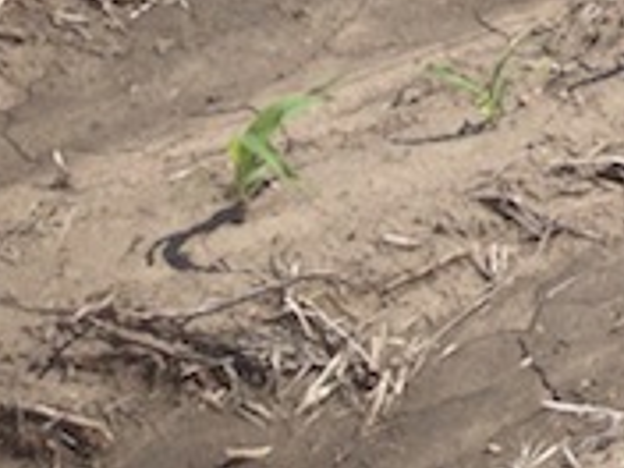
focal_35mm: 150
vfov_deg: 9.1
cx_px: 1400
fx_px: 2704
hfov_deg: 11.4
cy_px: -589
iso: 50
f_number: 2.4
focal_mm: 4.12
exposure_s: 1/1130
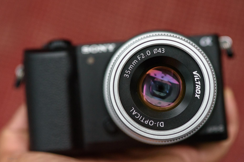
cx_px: 122
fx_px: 712
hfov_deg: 19.5
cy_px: 81
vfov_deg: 13.0
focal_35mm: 105
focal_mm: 105
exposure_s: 1/200
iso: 2000
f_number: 5
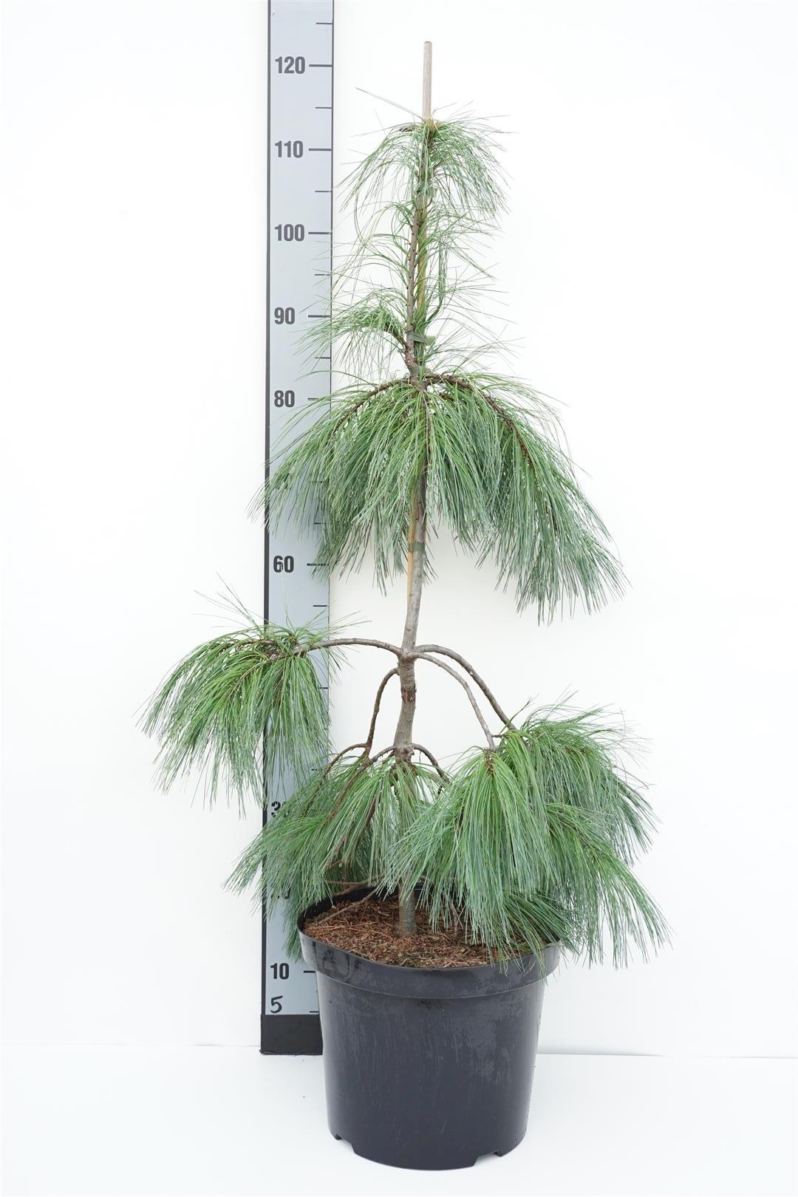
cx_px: 399
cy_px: 598
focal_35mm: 42
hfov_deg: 31.9
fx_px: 1396
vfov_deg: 46.4
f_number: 8
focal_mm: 42
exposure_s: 1/160
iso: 1000
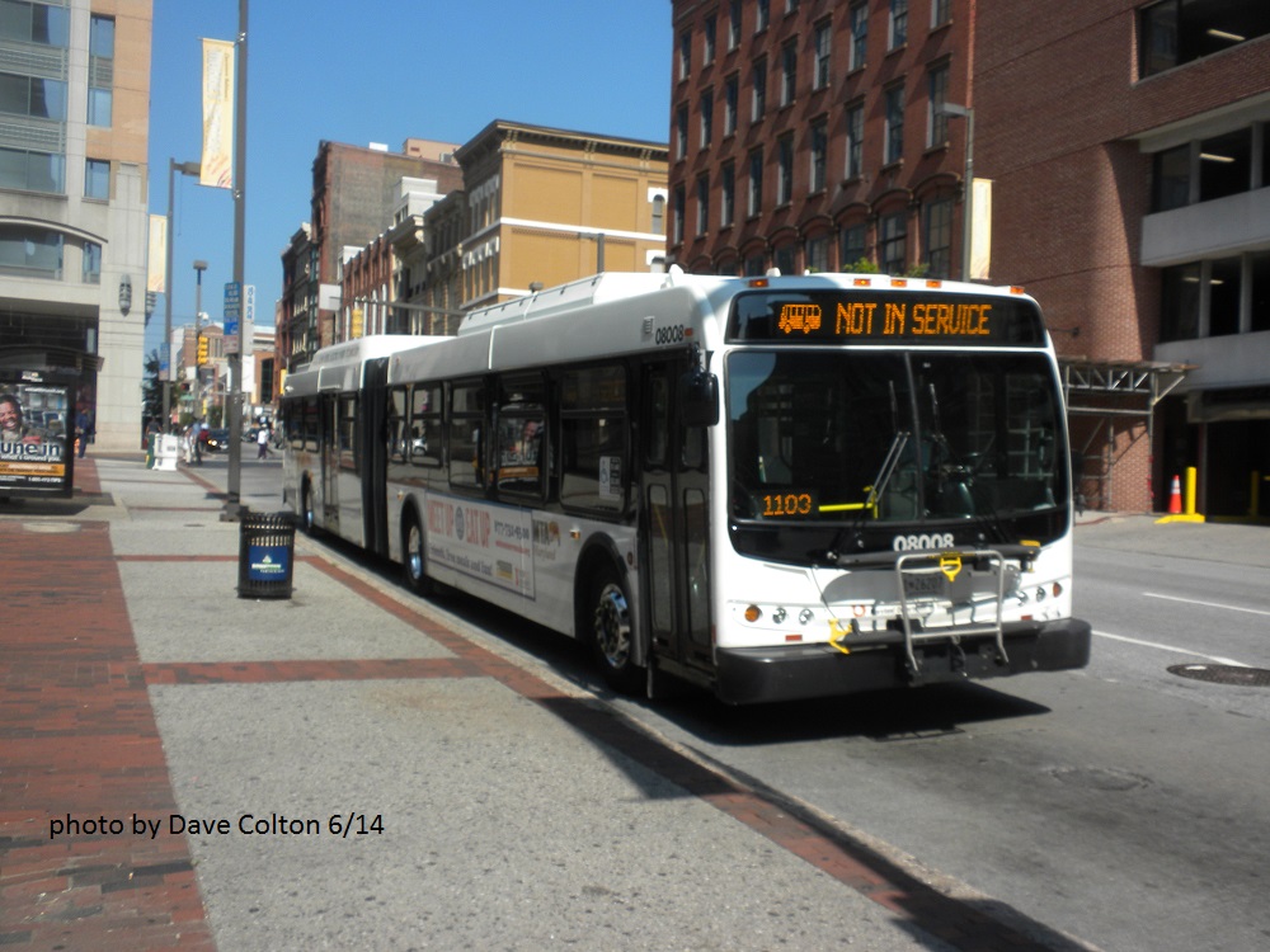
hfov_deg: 50.1
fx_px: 1357
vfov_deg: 38.7
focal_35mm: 37
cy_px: 476
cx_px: 635
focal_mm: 6.6
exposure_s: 1/123
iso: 64
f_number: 10
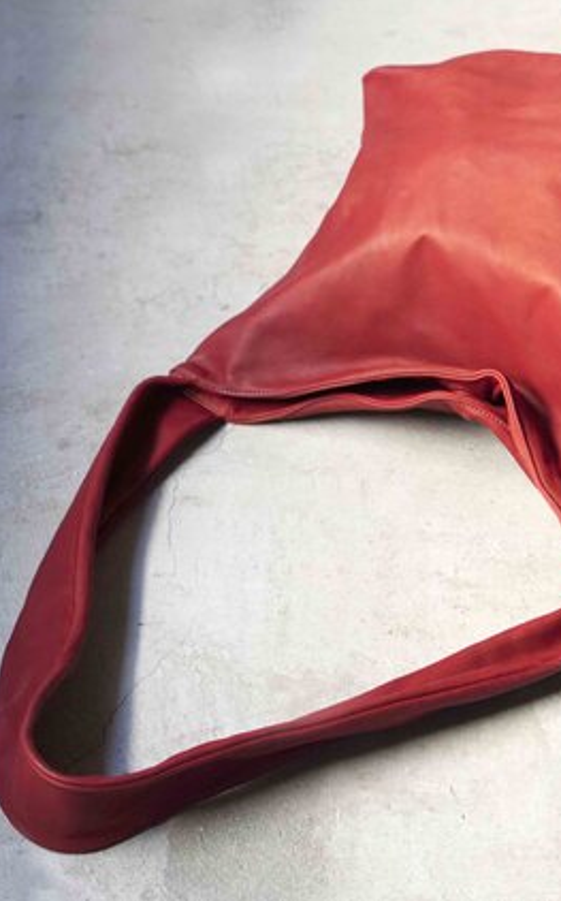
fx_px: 2843
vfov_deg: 18.0
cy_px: 448
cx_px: 422
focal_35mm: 116
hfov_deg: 11.2
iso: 1000
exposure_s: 1/160
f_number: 4
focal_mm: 50
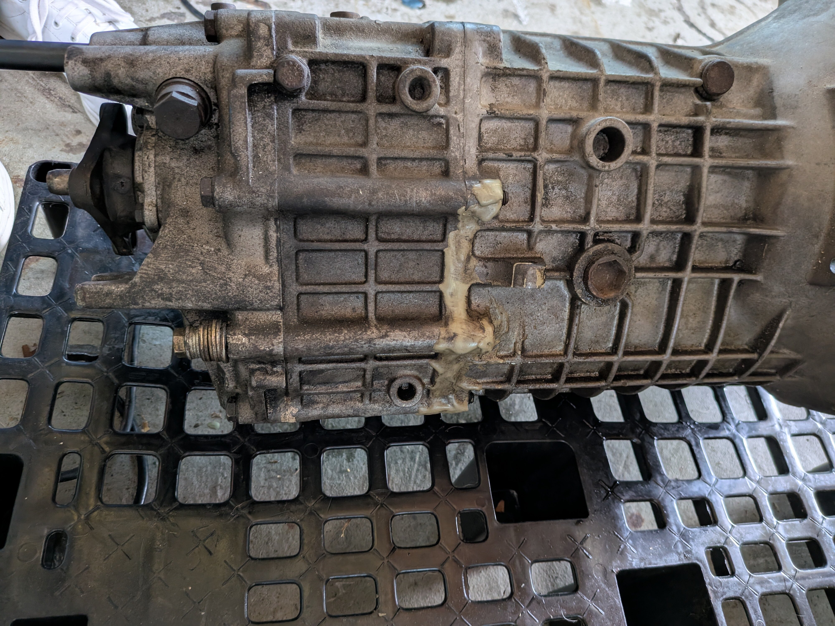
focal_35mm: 24
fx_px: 579
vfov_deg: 56.8
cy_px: 313
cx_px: 418
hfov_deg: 71.6
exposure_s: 1/23.8
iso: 194
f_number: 1.7
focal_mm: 4.53
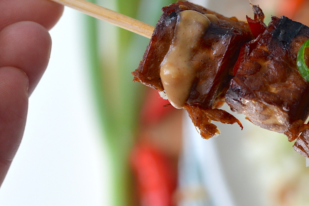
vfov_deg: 7.3
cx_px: 359
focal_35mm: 187
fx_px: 1603
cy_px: 145
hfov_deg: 10.8
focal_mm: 50
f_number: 5.6
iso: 220
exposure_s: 1/125
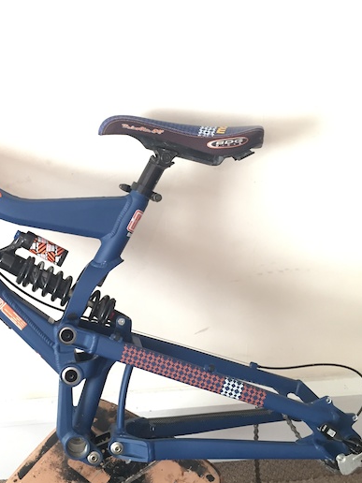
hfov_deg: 31.9
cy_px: 226
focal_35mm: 45
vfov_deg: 42.1
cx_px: 115
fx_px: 627
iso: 125
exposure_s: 1/33
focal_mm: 4.15
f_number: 2.2
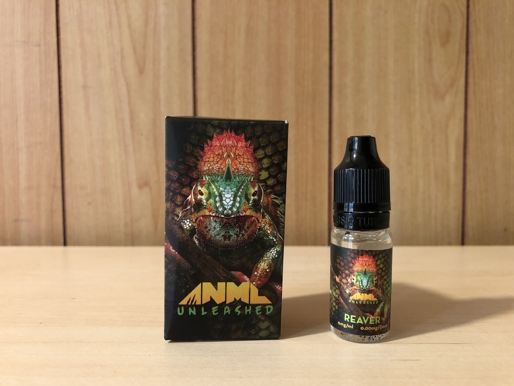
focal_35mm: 28
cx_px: 257
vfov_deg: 49.7
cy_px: 193
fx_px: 416
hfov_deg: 63.4
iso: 100
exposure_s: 1/9
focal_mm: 4
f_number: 1.8
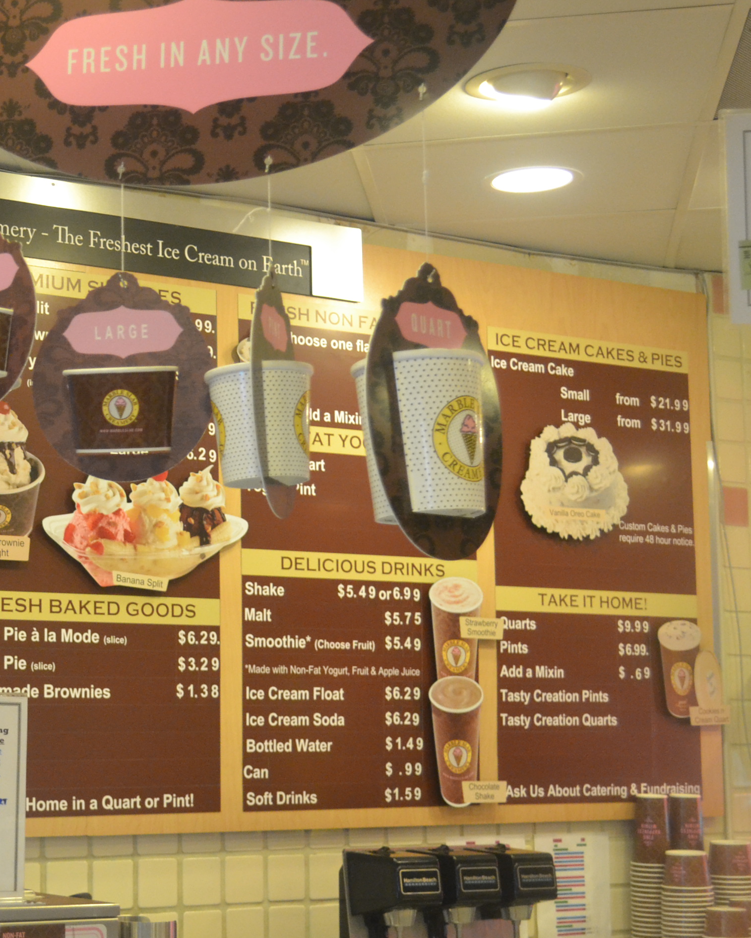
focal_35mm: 72
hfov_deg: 20.6
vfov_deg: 26.4
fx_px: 2000
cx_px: 4
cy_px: 448
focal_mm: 28
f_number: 4.5
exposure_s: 1/60
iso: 1600
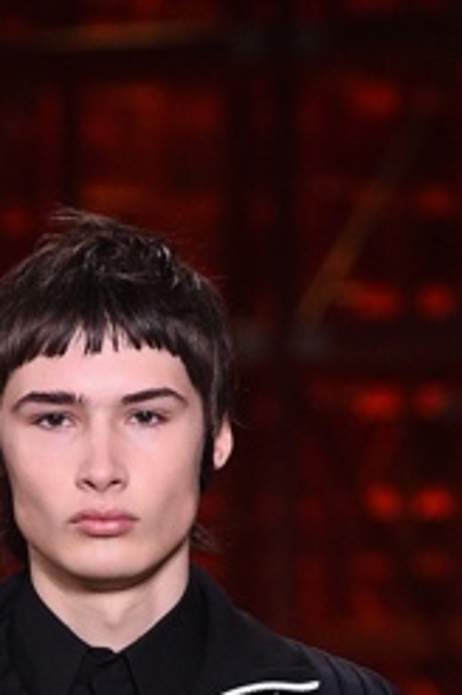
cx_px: 186
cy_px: 1493
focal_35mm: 730
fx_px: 14091
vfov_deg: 2.8
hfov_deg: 1.9
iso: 2500
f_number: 4.5
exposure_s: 1/500
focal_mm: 150
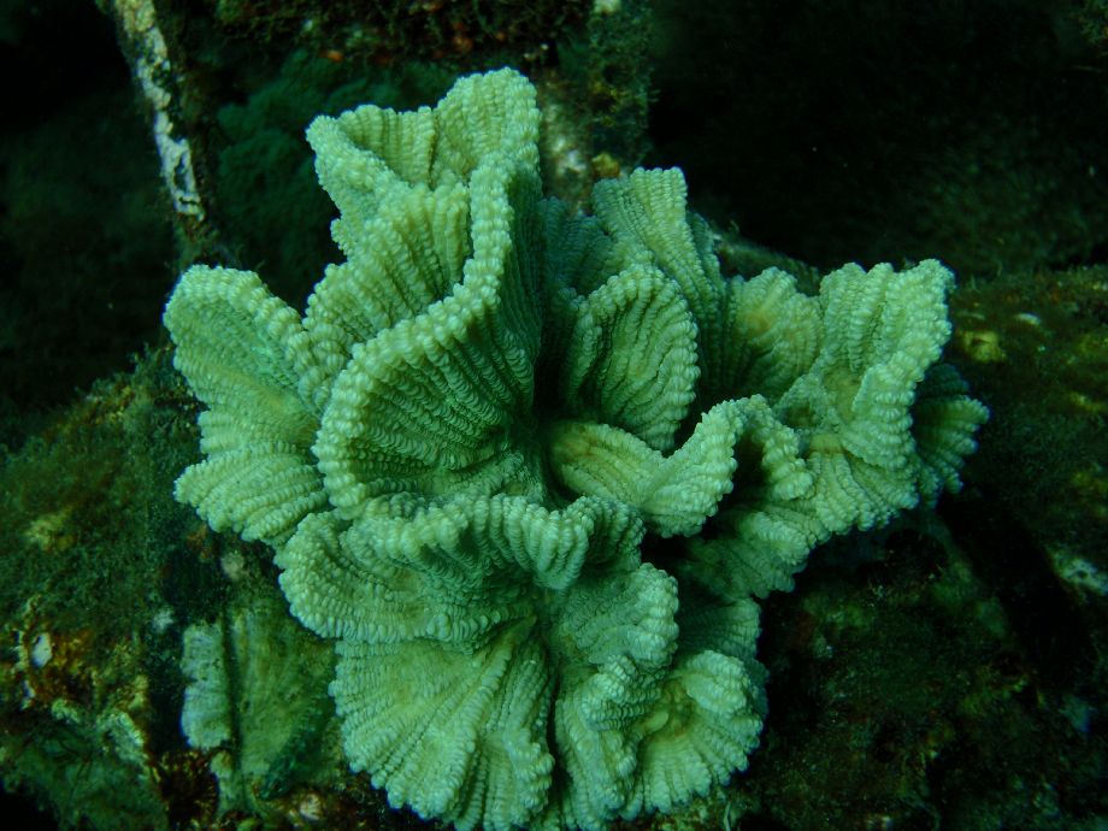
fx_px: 1152
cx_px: 554
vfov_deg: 39.7
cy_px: 416
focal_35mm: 36
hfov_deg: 51.4
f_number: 4.1
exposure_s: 1/160
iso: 64
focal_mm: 6.53
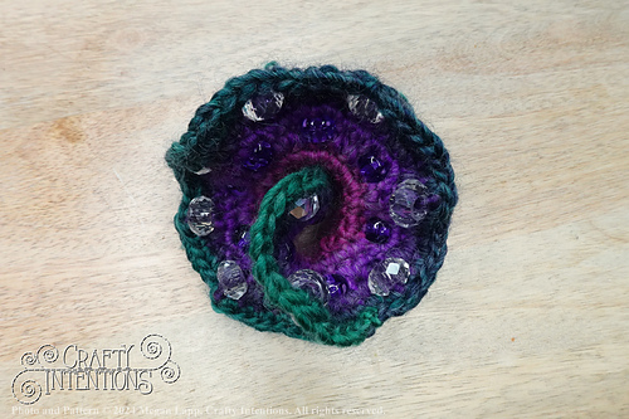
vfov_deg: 61.9
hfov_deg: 84.0
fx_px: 349
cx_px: 314
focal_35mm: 20
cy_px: 210
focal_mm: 7.6
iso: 1600
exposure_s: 1/80
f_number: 8
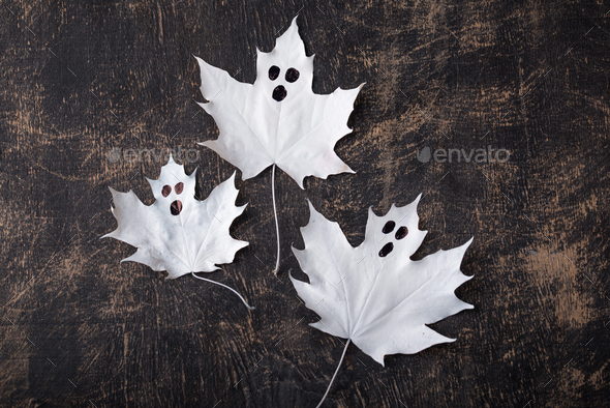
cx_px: 305
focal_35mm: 105
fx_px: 1780
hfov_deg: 19.4
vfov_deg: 13.1
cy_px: 204
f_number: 9
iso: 100
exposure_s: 1/100
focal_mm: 105
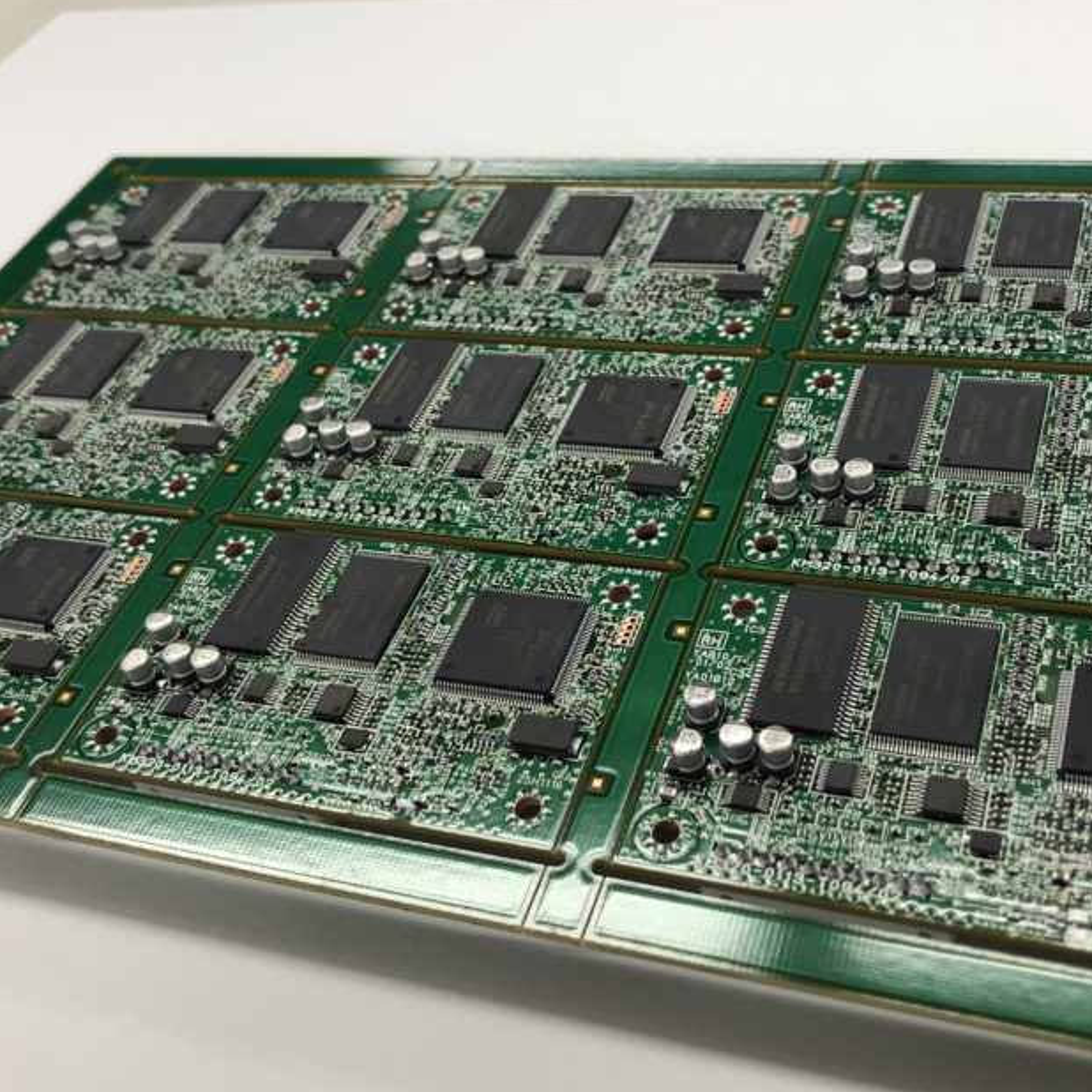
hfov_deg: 40.9
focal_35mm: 41
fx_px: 1463
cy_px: 528
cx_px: 592
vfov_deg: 40.9
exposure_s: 1/40
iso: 25
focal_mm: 3.99
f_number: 1.8
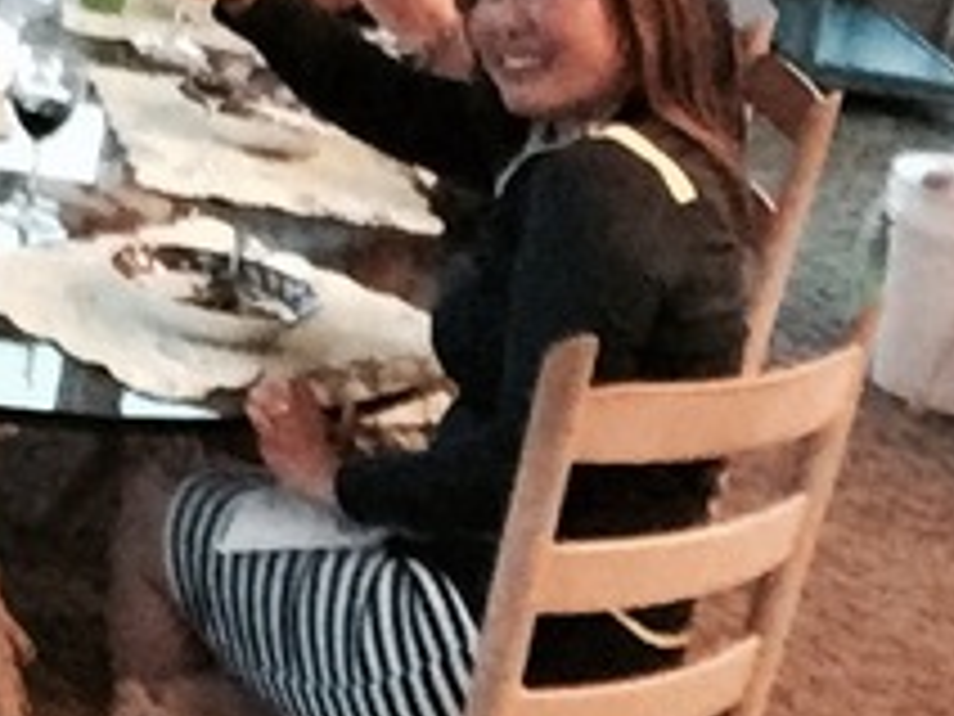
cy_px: -360
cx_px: -590
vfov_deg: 12.1
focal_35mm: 117
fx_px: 3224
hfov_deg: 15.2
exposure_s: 1/15
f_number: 2.2
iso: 640
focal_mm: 2.65
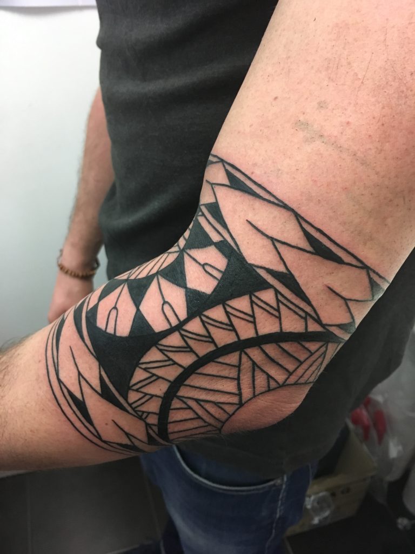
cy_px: 277
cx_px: 208
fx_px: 464
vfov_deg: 61.7
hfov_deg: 48.2
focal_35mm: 29
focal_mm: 4.15
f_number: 2.2
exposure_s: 1/33
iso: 200
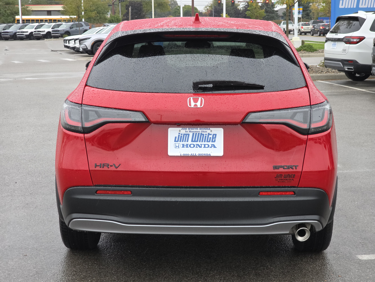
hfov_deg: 28.2
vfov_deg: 21.3
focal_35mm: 69
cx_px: 188
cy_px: 141
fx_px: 747
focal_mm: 7.9
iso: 50
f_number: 2.4
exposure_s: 1/200
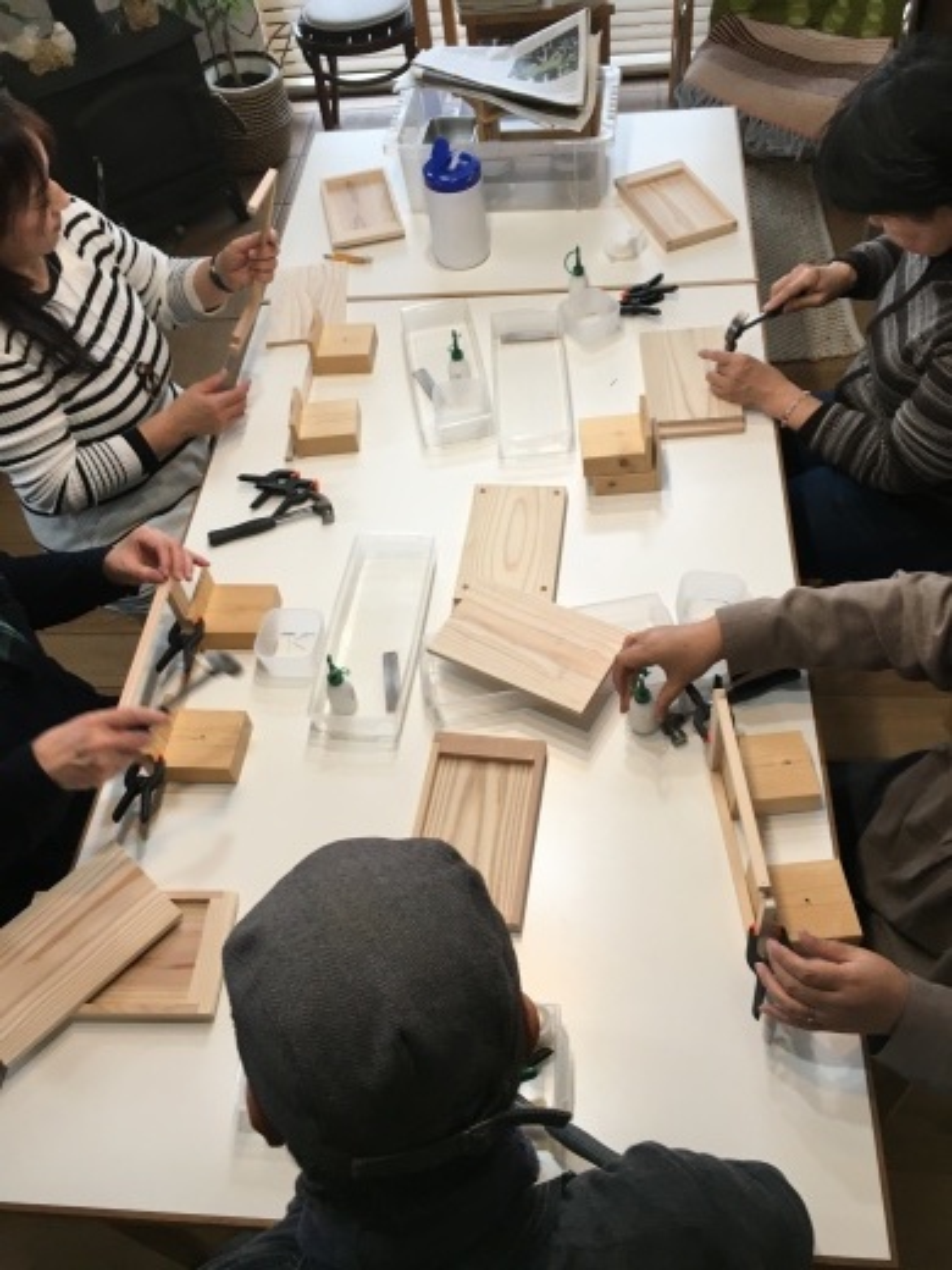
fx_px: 1063
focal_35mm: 29
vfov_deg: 61.7
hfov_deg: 48.2
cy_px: 635
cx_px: 476
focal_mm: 4.15
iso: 40
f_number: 2.2
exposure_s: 1/30
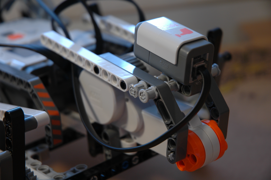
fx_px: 790
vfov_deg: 13.0
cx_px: 136
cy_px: 90
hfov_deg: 19.5
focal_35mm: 105
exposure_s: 1/50
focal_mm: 70
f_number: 4.5
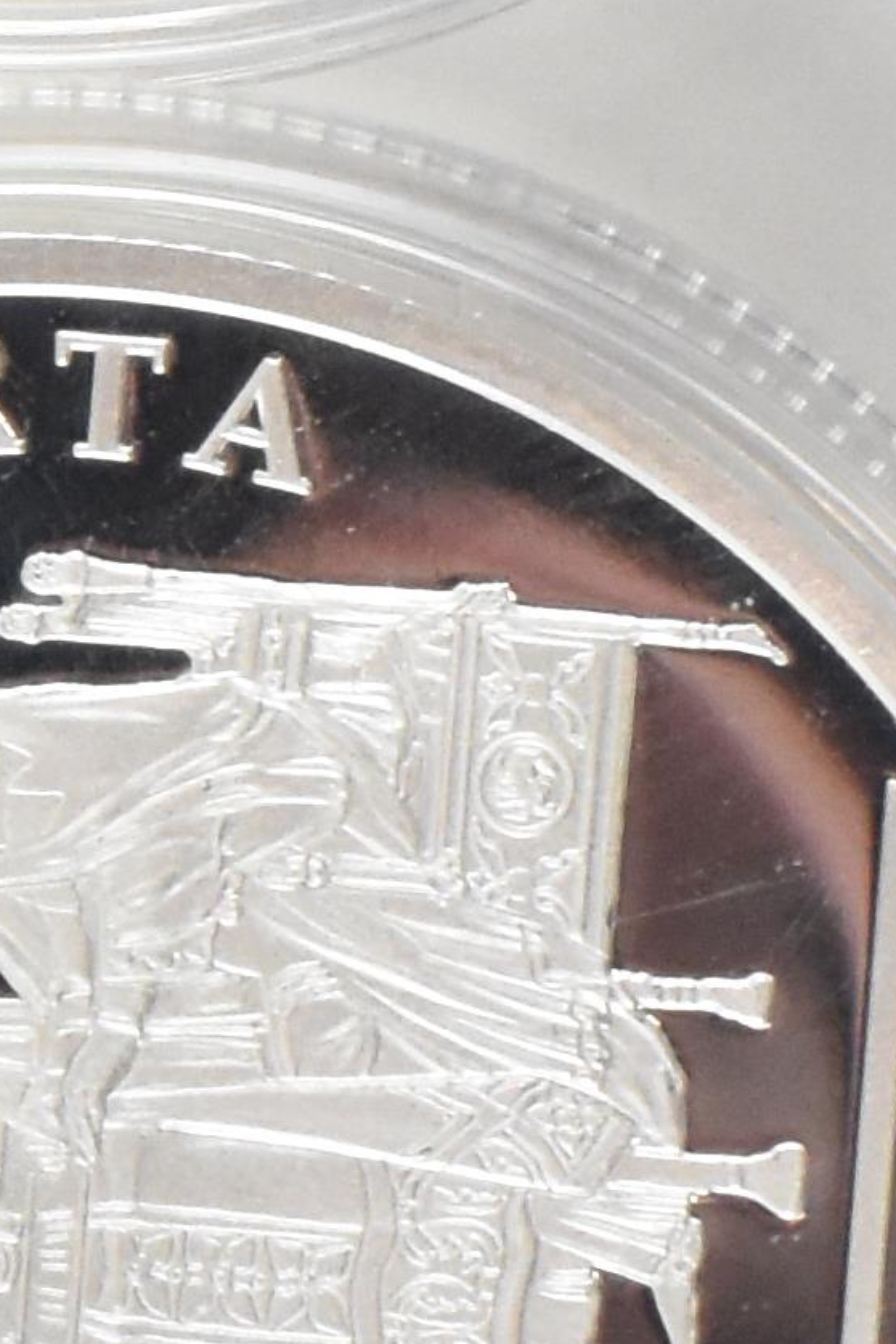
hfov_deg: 5.2
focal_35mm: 258
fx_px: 9631
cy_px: 1389
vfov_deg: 7.9
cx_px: -1230
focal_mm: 24
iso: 2000
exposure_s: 1/200
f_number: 10
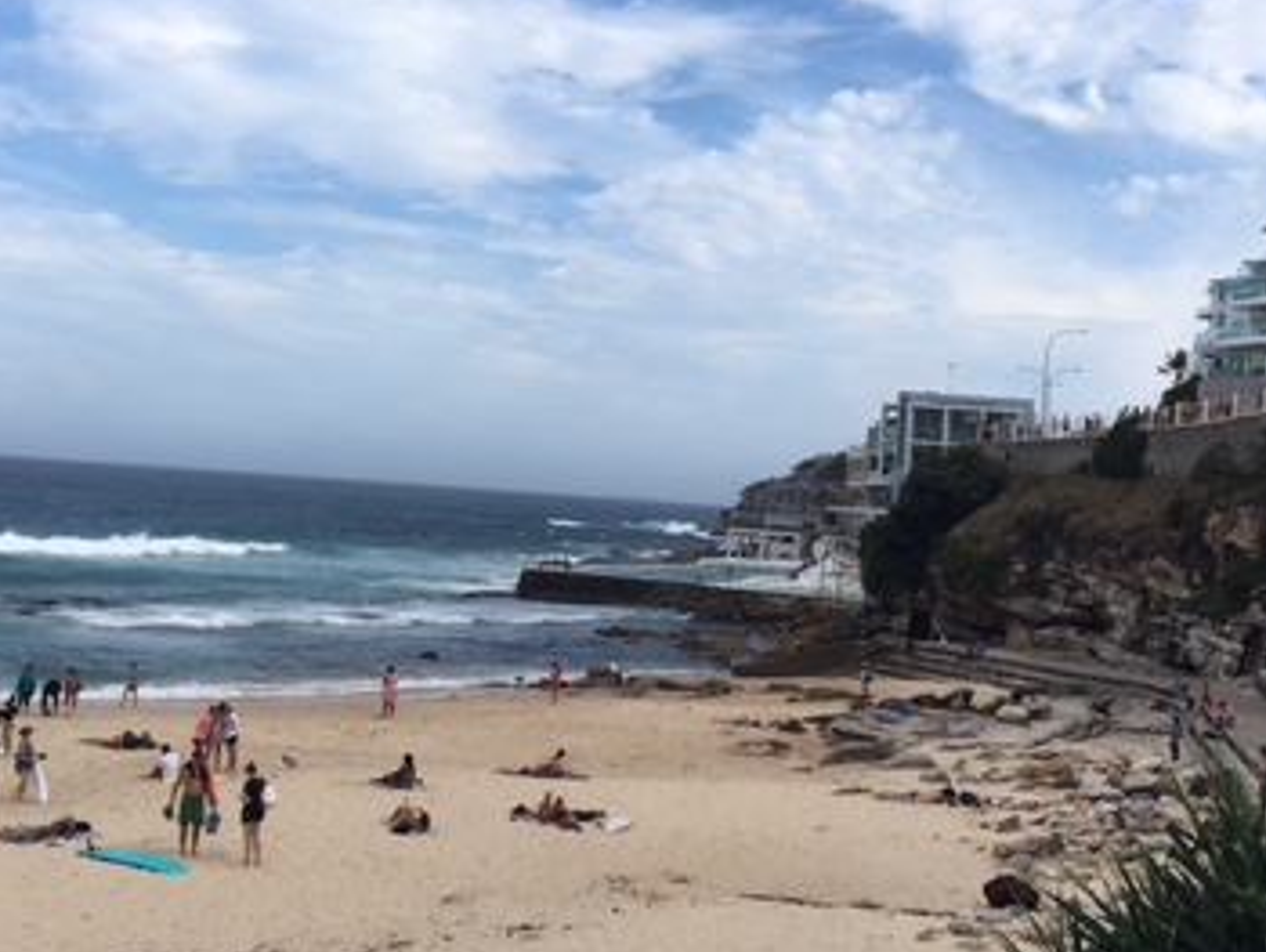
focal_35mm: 53
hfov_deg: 36.1
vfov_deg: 27.4
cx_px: 687
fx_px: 1940
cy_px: 329
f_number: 2.2
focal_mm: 4.15
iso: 25
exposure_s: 1/1789
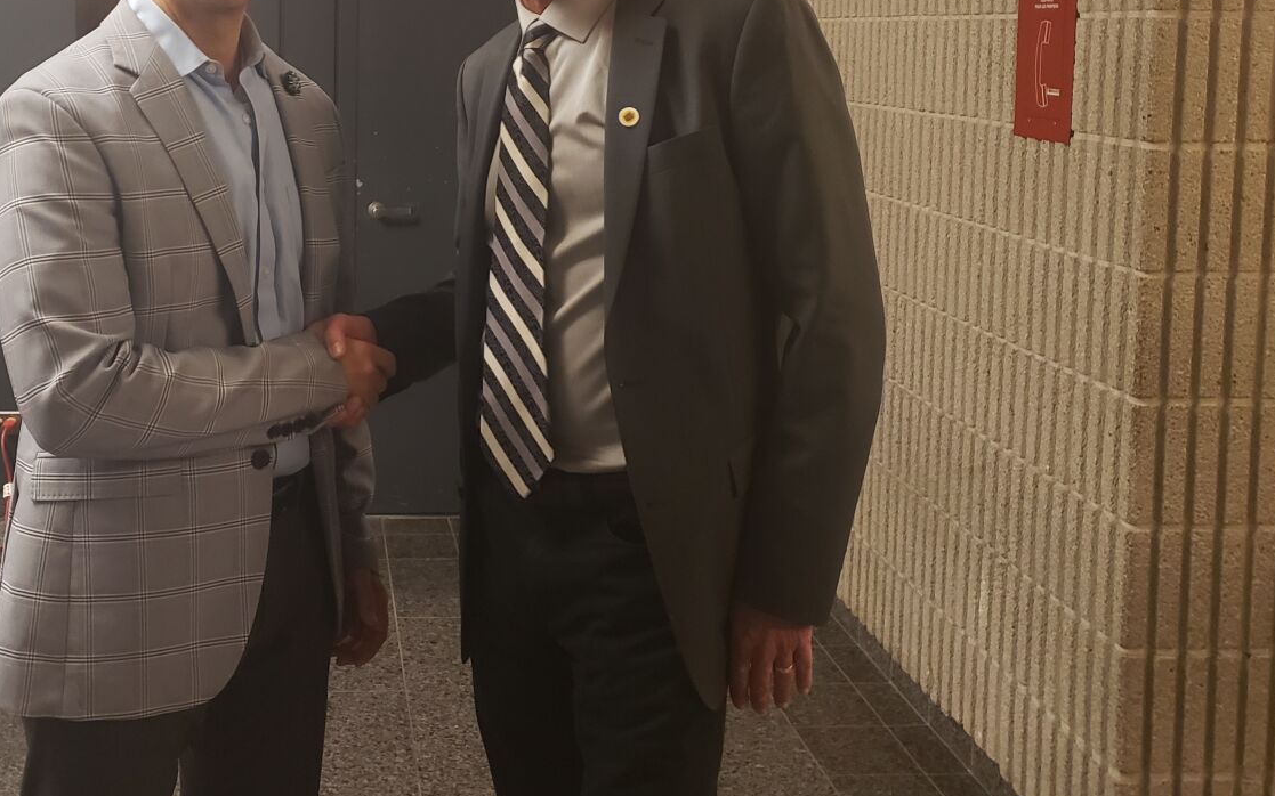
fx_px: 1425
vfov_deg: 30.2
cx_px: 433
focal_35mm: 41
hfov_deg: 47.5
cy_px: 110
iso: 250
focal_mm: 4.3
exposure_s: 1/17
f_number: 1.5
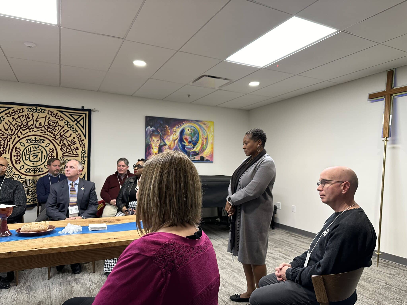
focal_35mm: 24
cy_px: 152
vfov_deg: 56.8
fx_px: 282
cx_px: 204
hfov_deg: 71.6
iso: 200
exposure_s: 1/60
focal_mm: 6.86
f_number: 1.78
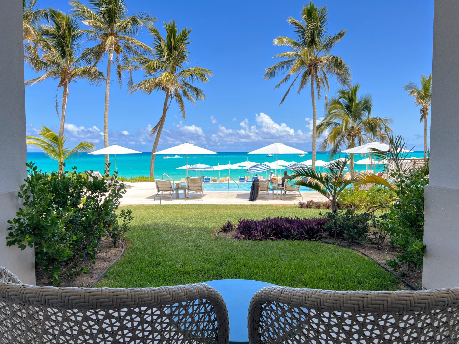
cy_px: 172
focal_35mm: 26
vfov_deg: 53.1
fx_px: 345
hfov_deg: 67.3
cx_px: 230
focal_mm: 5.7
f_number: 1.5
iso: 50
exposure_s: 1/1100
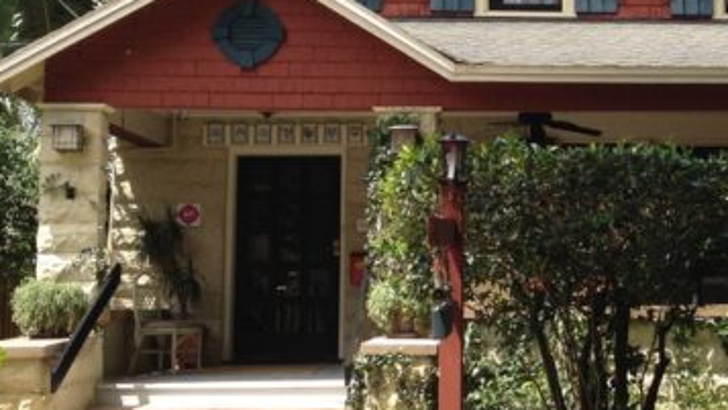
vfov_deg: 14.7
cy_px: 139
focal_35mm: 82
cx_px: 630
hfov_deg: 25.2
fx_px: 1583
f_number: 2.4
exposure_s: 1/587
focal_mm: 4.28
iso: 50
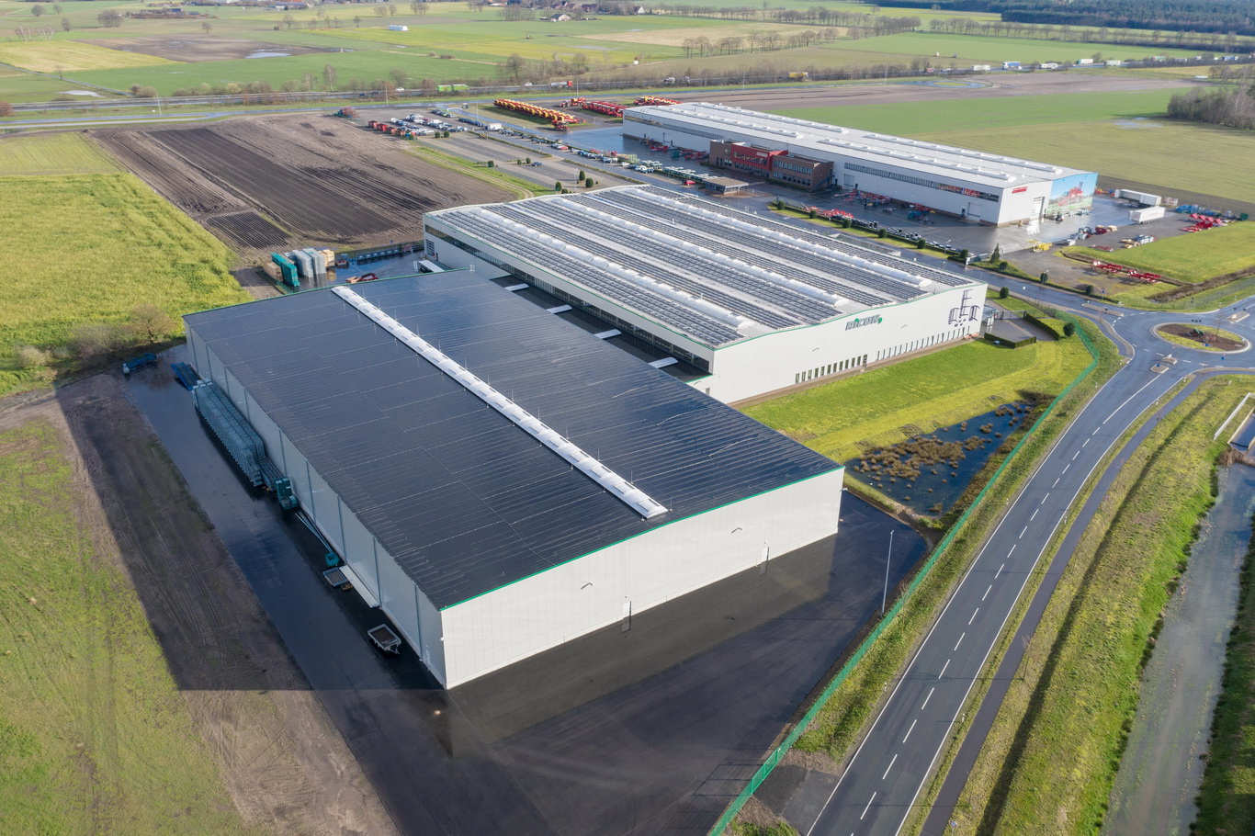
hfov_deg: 65.5
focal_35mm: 28
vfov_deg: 46.4
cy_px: 418
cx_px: 628
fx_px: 976
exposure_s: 1/500
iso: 100
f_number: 5
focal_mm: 10.26
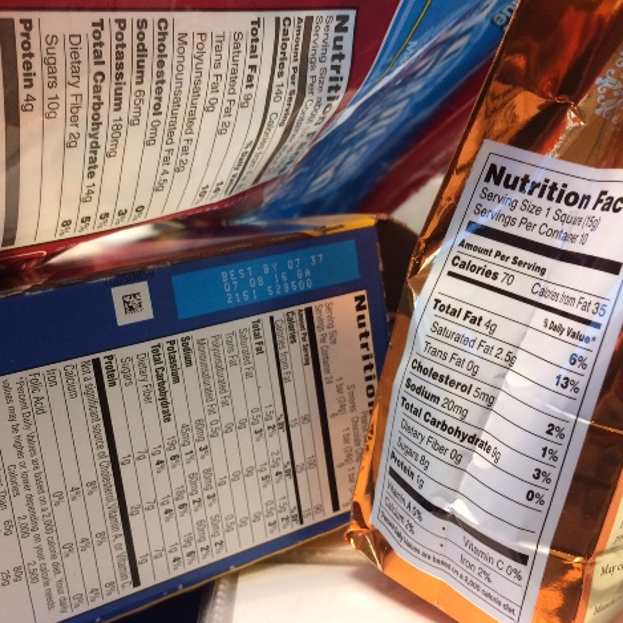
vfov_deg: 47.2
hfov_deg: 46.7
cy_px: 316
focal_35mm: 35
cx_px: 226
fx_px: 713
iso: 80
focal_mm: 4.15
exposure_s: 1/30
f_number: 2.2
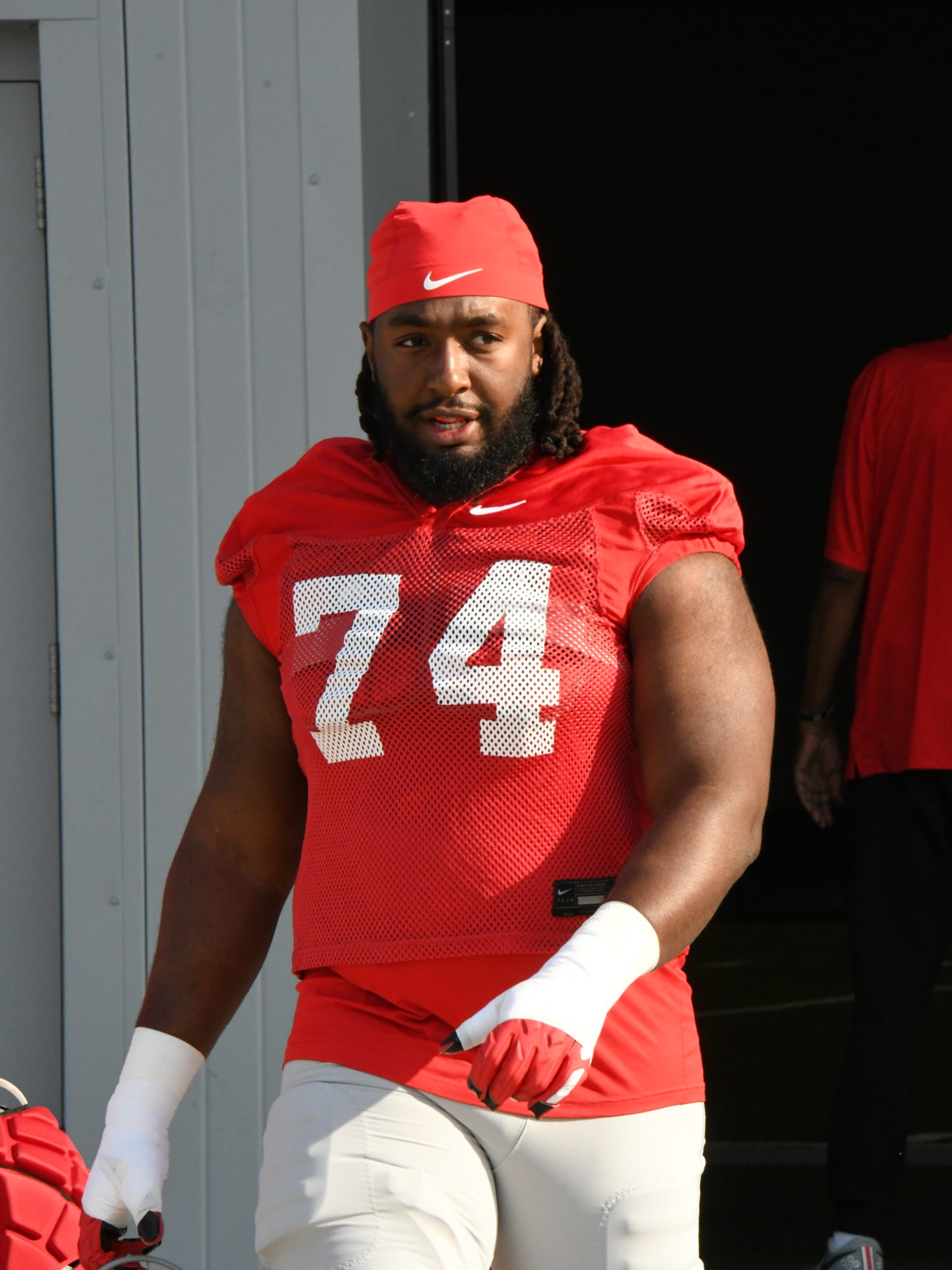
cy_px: 681
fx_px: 11647
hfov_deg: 4.7
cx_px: 477
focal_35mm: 318
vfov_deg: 6.2
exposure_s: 1/500
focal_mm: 195
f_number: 20
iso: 2500
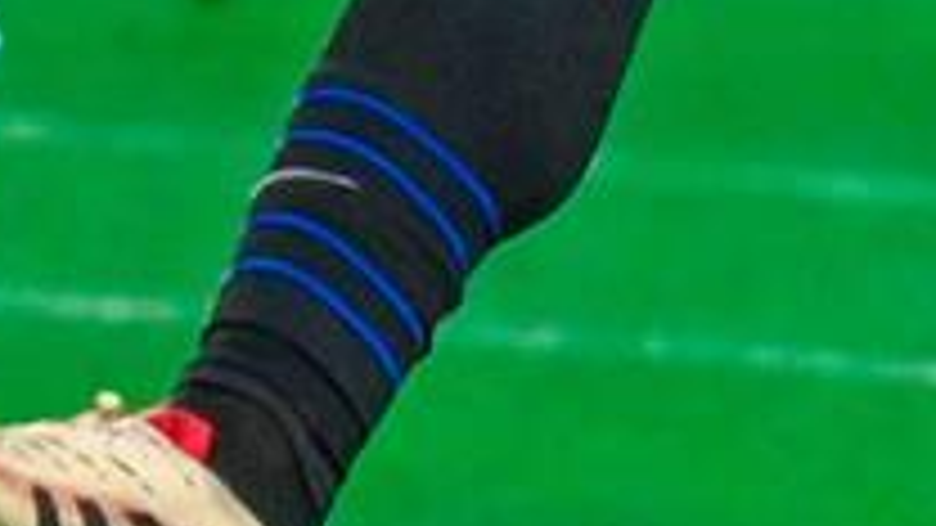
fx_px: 25191
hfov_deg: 2.1
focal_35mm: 1015
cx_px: 76
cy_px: -501
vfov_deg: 1.2
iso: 1000
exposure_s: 1/1250
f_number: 3.2
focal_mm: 84
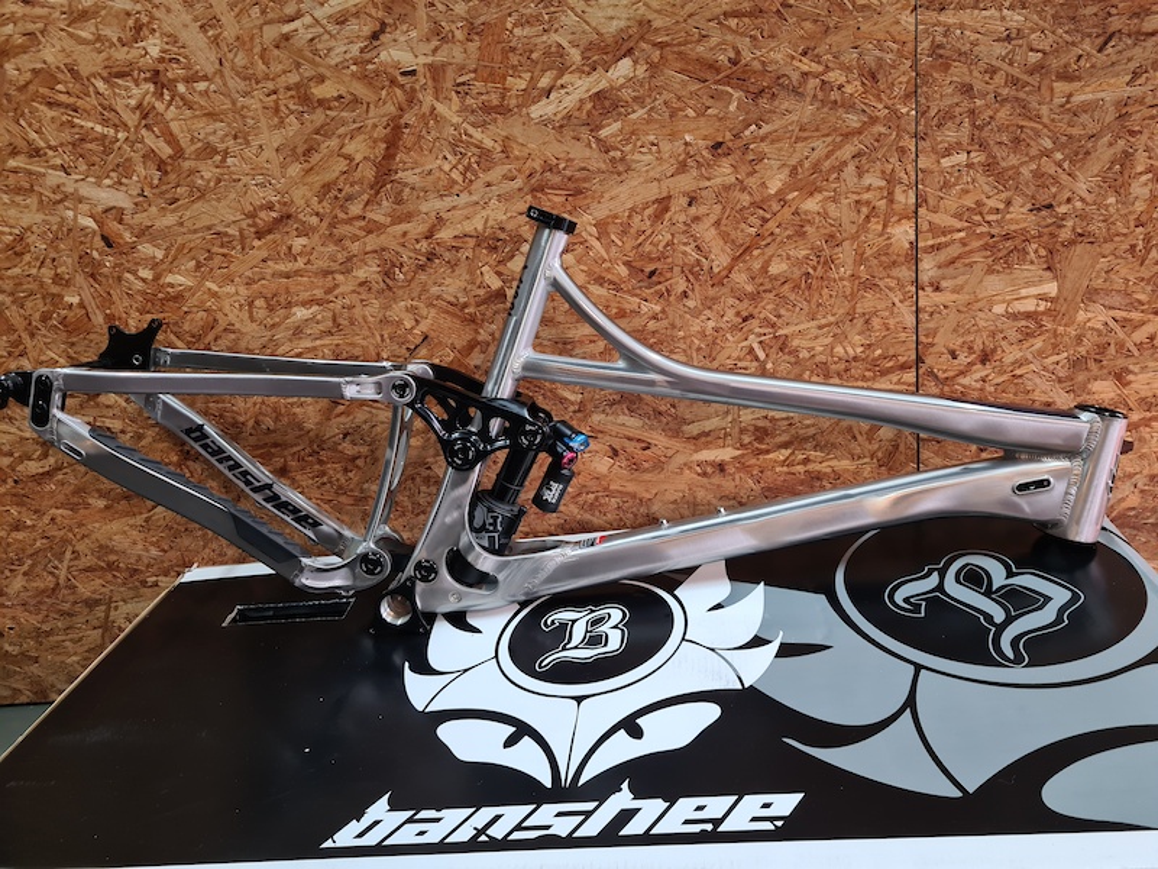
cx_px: 579
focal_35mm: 26
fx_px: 870
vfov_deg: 53.1
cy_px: 434
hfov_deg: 67.3
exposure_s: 1/50
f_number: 1.8
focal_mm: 5.4
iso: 320
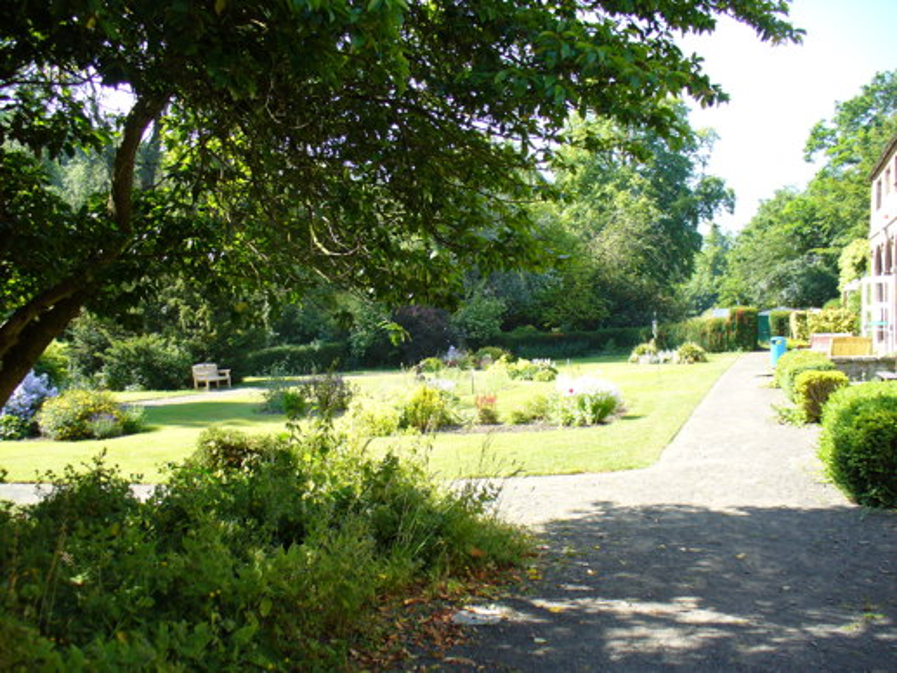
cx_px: 448
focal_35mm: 37
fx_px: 959
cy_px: 336
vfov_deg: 38.7
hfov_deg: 50.1
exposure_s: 1/250
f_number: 2.8
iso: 80
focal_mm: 6.1
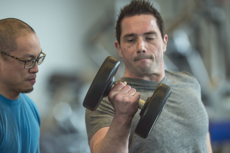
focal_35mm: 355
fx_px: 2268
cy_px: 126
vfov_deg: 3.9
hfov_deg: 5.8
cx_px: 93
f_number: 2
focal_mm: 200
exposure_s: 1/250
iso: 500
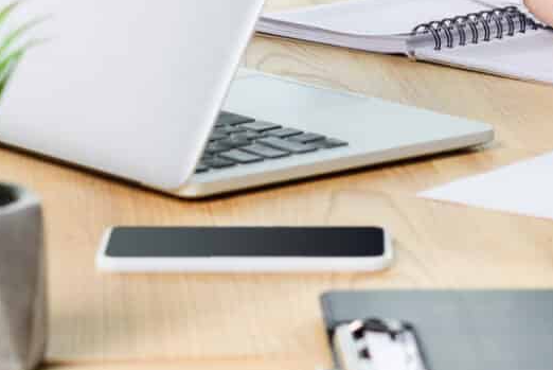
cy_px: -145
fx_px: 3013
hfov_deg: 10.4
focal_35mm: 196
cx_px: 484
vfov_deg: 6.9
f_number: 5
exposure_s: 1/160
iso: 160
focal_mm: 50
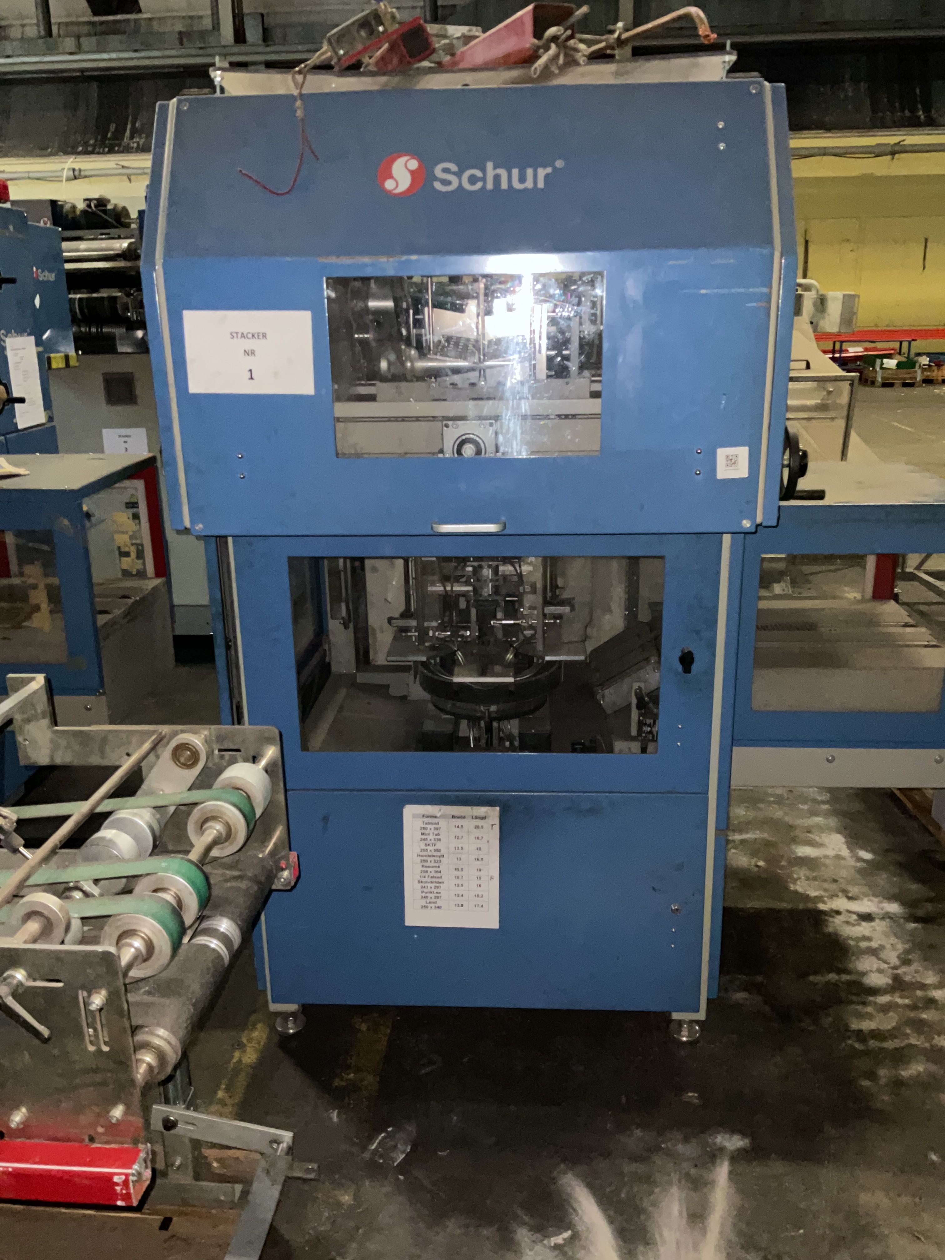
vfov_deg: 61.7
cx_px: 472
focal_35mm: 29
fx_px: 1055
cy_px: 630
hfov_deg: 48.2
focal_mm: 3
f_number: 1.8
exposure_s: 1/18
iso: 200
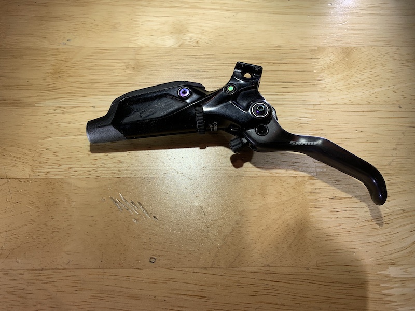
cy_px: 156
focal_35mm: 26
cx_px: 208
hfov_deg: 67.3
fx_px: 312
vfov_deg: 53.1
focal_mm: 4.25
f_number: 1.8
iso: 25
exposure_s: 1/275
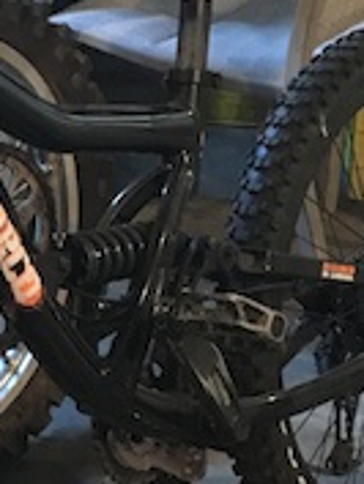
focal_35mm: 131
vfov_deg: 14.7
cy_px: 517
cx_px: -25
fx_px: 1834
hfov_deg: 11.2
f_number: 2.2
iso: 400
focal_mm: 4.15
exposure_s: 1/15
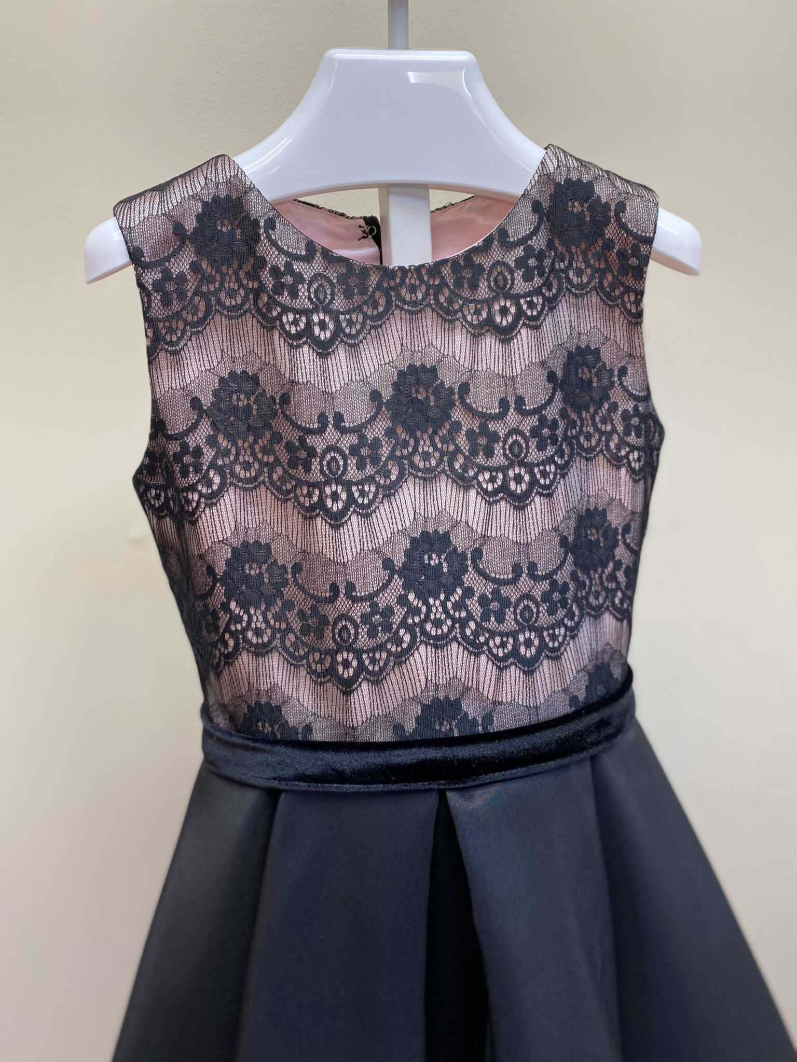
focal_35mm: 26
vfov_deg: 67.3
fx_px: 798
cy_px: 531
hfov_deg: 53.1
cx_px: 398
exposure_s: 1/60
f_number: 1.8
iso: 64
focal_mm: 4.25
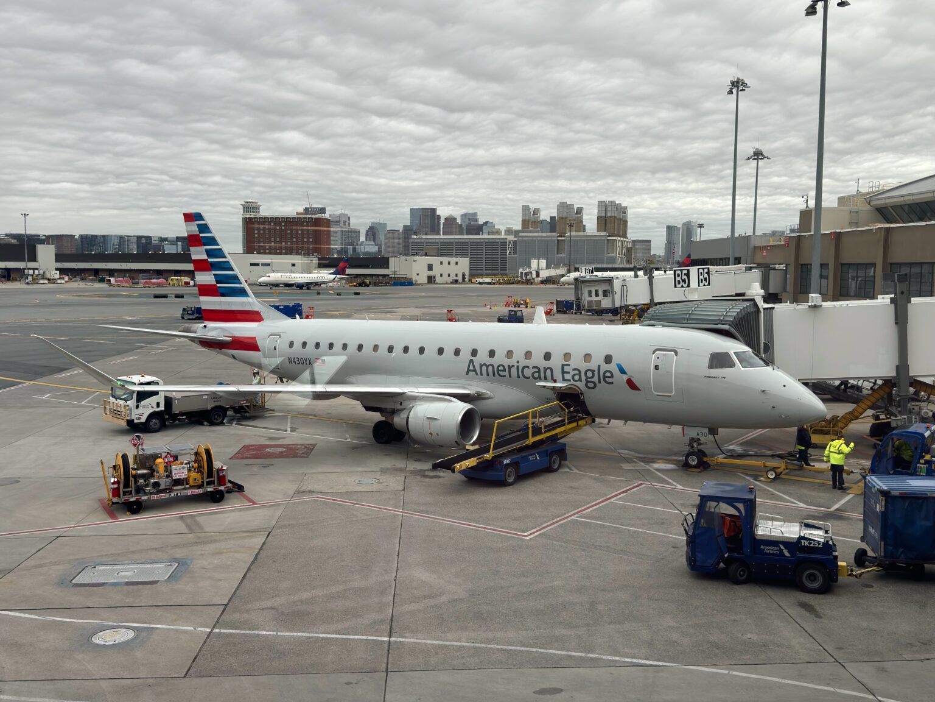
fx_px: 945
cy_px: 351
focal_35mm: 35
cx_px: 468
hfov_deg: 52.6
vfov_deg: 40.7
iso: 100
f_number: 1.78
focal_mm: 6.76
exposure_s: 1/1767
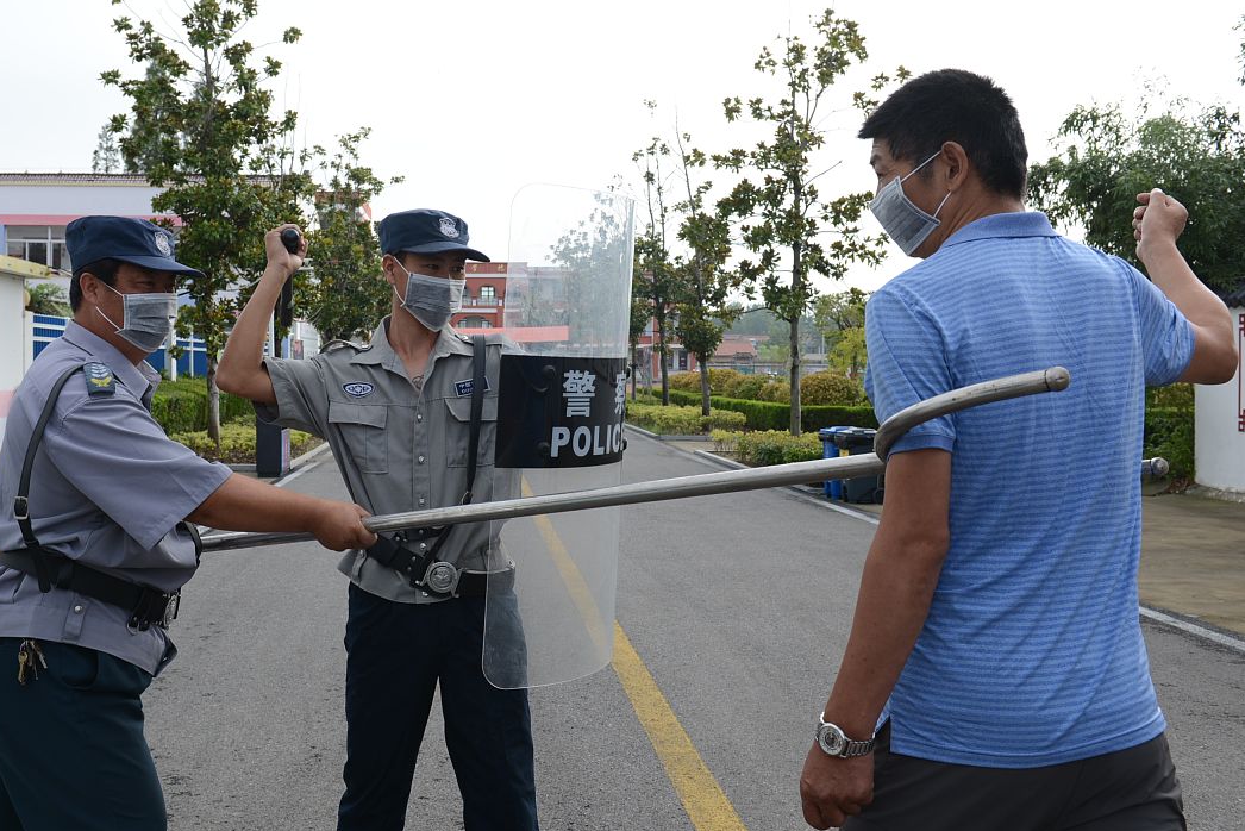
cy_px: 379
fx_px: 1349
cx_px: 533
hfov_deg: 49.4
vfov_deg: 34.2
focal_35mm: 39
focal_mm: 34
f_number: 8
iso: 200
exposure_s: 1/250
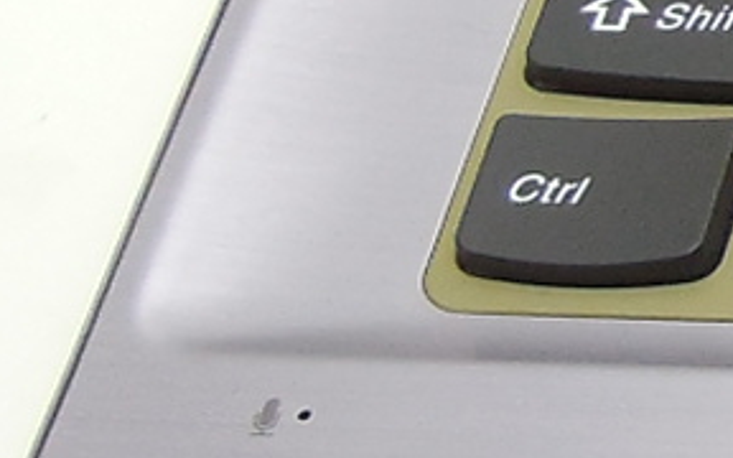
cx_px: 2268
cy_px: 272
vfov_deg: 5.2
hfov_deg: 7.3
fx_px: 5014
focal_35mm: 251
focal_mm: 5.3
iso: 125
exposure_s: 1/80
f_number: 3.2
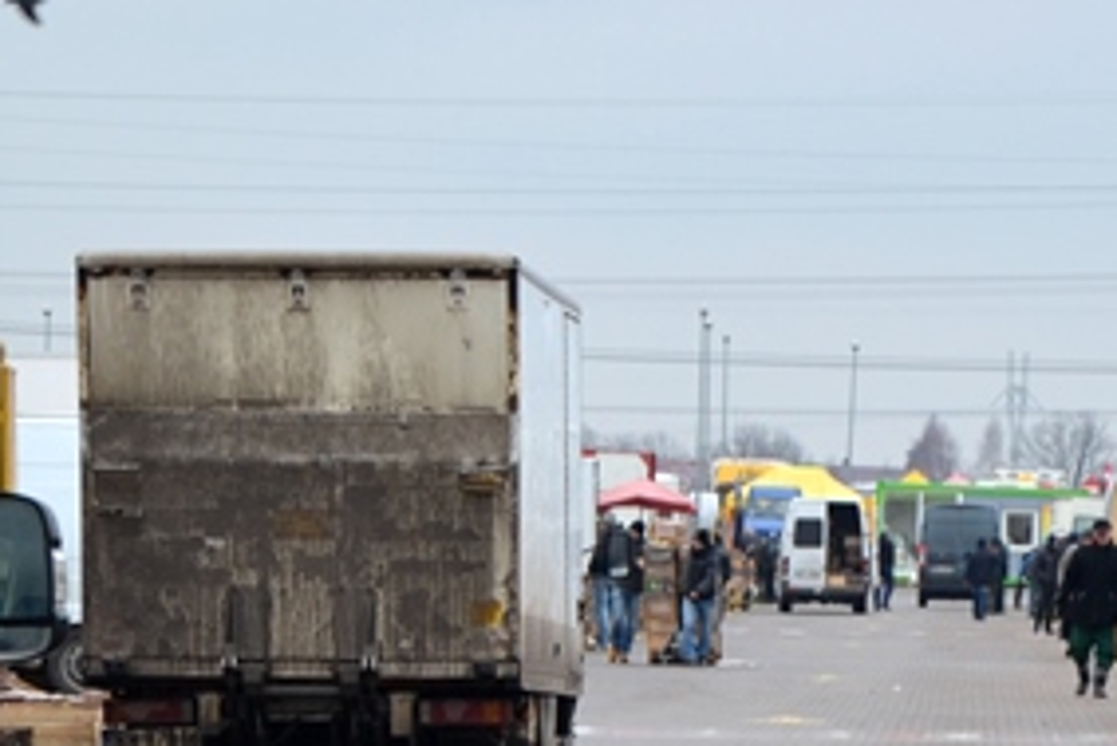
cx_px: 951
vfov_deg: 5.1
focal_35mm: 271
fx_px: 8412
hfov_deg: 7.6
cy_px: 987
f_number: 5.6
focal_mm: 66
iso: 180
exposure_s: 1/125
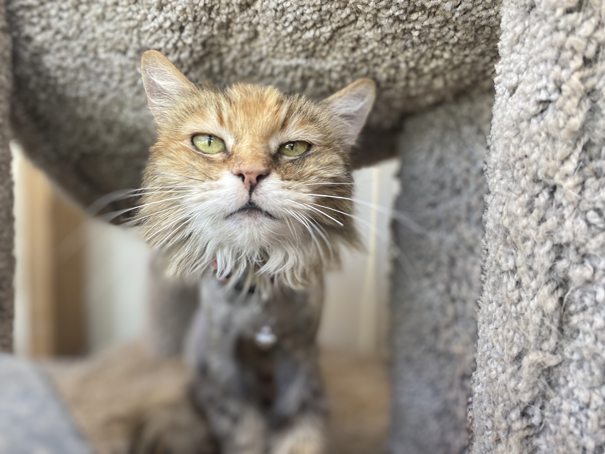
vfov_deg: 53.1
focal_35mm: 26
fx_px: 454
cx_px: 302
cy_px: 227
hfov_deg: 67.3
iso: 64
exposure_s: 1/121
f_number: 1.8
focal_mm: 4.25
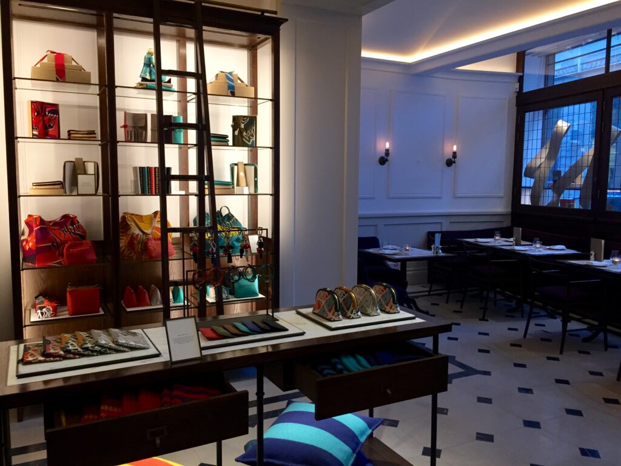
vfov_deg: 48.2
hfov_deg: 61.7
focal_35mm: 29
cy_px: 233
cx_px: 310
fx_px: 520
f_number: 2.2
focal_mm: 4.15
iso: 50
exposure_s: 1/30
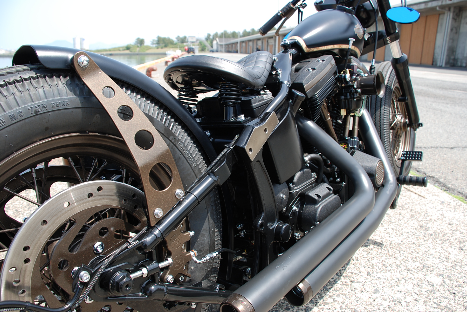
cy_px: 156
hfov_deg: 67.3
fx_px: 351
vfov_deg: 48.0
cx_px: 234
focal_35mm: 27
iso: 100
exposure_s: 1/125
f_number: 5.6
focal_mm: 18
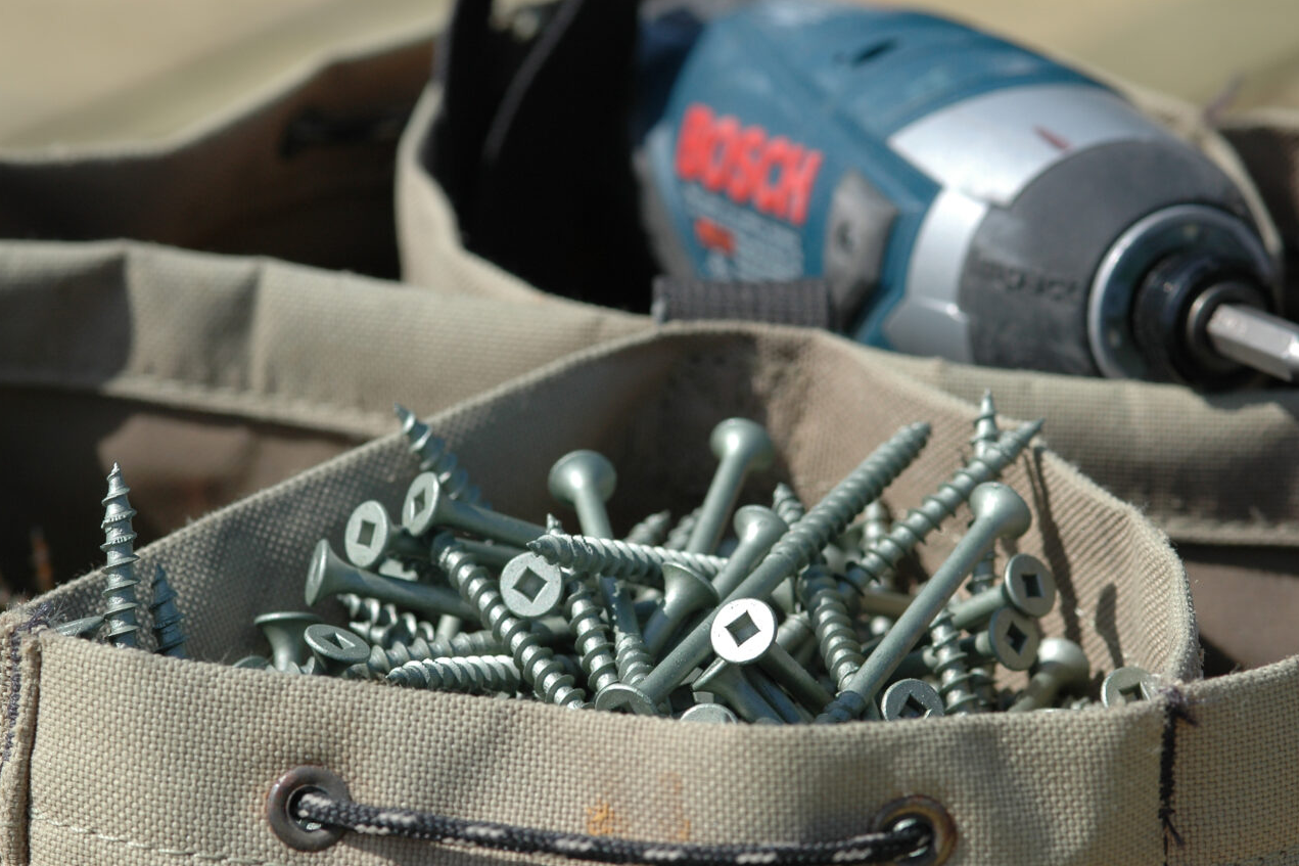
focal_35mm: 159
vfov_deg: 8.7
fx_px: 5718
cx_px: 648
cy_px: 434
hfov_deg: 13.0
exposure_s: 1/500
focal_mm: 105
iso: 200
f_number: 8
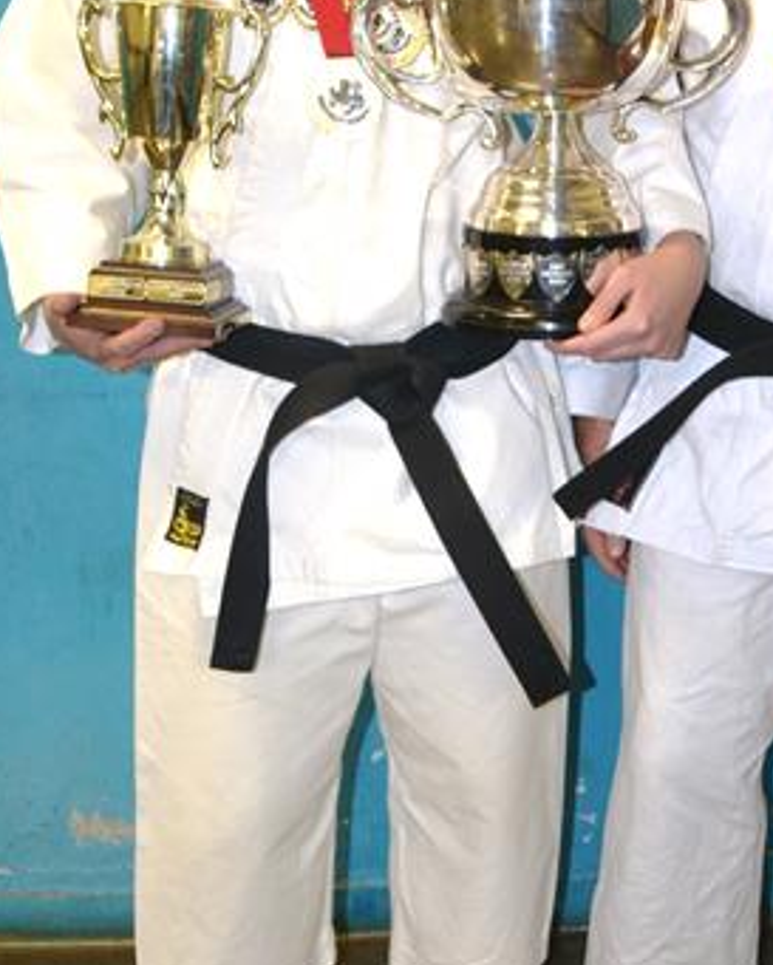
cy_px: 393
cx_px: 620
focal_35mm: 57
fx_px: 1629
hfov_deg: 26.2
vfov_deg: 32.9
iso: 560
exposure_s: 1/15
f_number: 3.5
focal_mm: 18
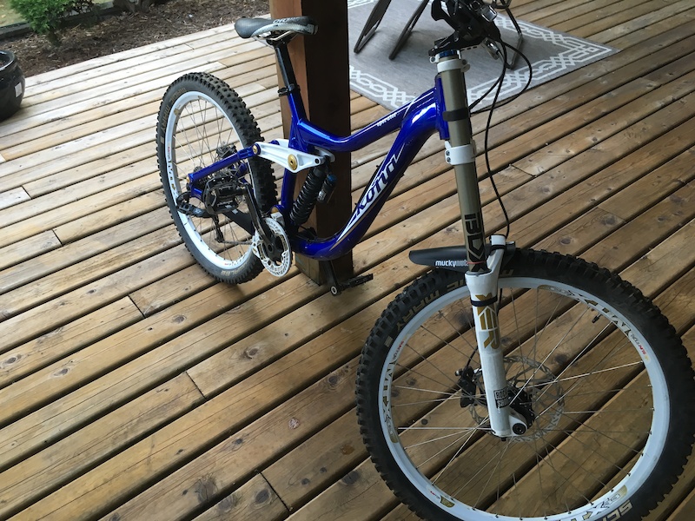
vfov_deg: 48.2
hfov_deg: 61.7
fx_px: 582
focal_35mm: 29
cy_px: 260
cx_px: 348
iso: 50
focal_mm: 4.15
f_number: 2.2
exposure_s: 1/30
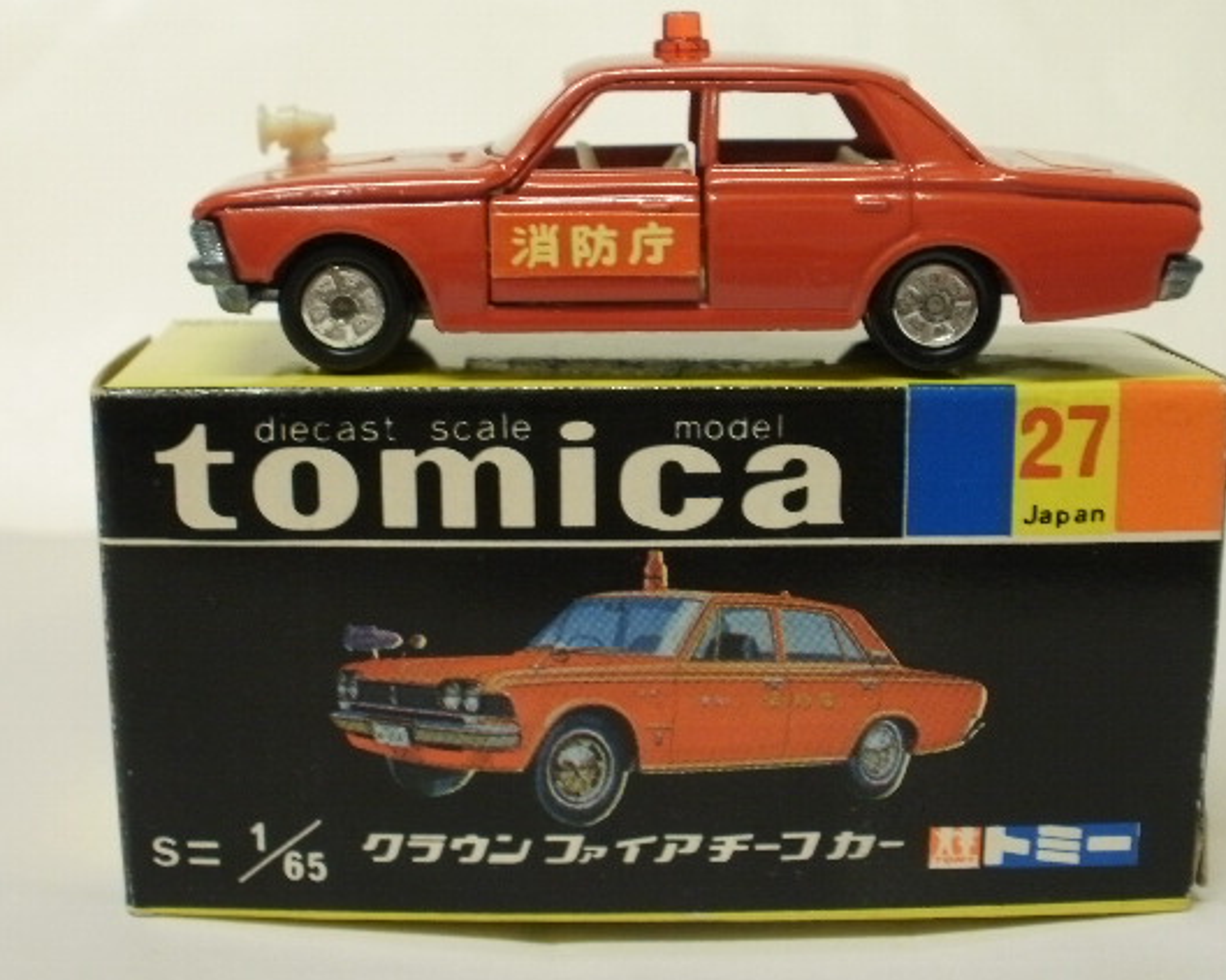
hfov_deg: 36.0
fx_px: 1886
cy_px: 461
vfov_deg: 29.1
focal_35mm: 52
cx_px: 663
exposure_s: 1/8
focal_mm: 7.7
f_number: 4
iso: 125
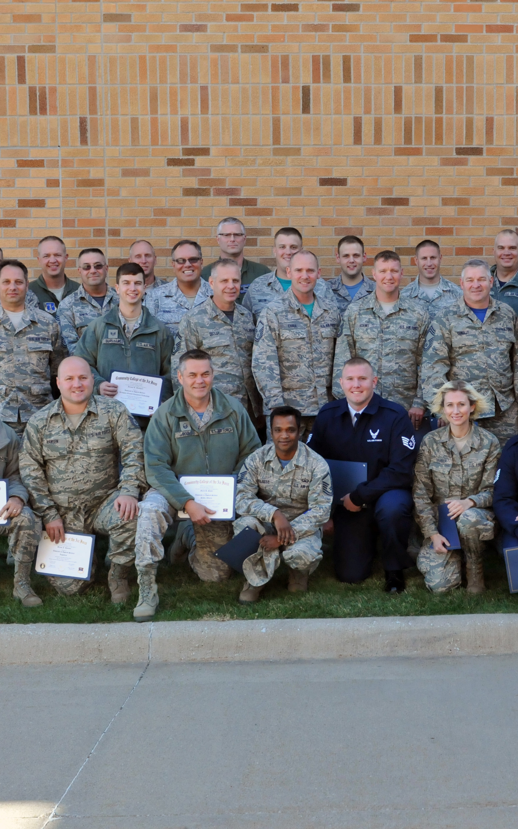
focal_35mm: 65
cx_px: 447
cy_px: 418
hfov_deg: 19.7
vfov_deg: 31.5
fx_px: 1468
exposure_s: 1/250
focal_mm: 28
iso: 800
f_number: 8
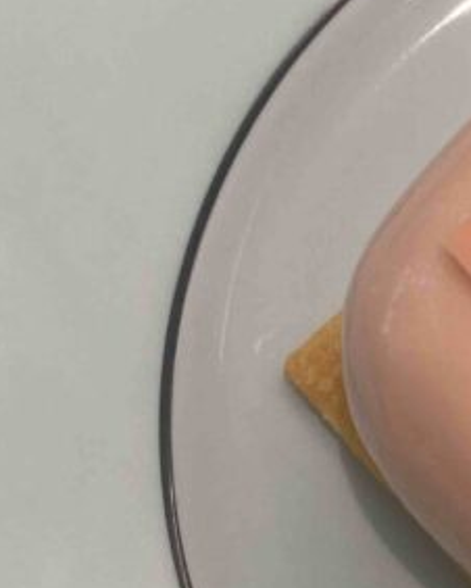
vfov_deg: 20.8
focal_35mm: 92
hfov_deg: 15.4
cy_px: 315
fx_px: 1601
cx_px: 709
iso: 100
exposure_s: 1/100
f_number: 1.8
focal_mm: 4.25
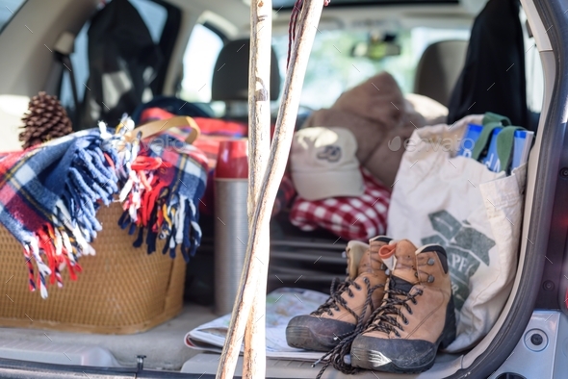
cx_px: 284
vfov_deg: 27.0
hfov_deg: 39.6
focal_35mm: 50
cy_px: 190
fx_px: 789
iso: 200
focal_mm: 50
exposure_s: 1/160
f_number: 3.2
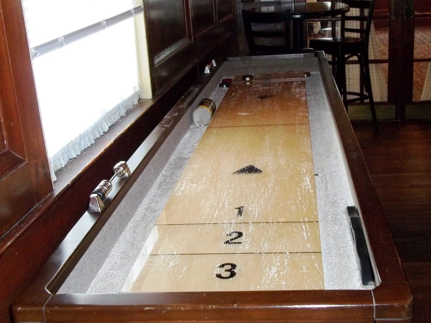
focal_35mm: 47
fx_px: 585
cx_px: 244
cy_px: 176
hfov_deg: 40.4
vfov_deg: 30.9
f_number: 2.9
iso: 160
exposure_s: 1/30
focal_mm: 5.7
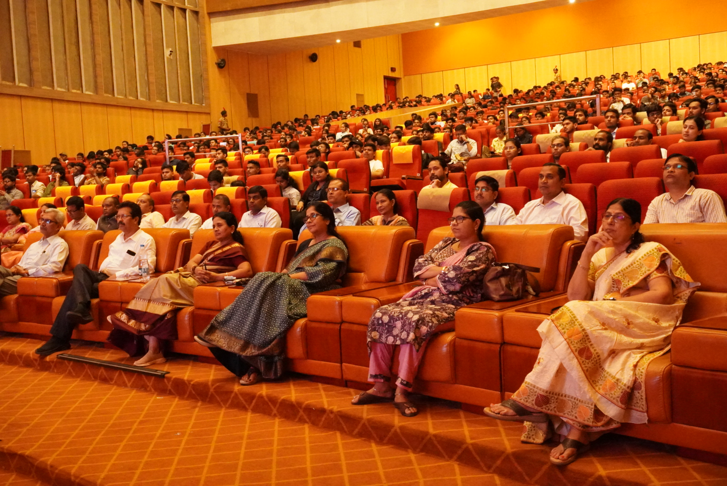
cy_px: 243
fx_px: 849
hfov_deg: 46.4
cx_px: 364
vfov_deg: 31.9
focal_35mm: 42
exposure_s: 1/80
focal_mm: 28
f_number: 6.3
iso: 12800
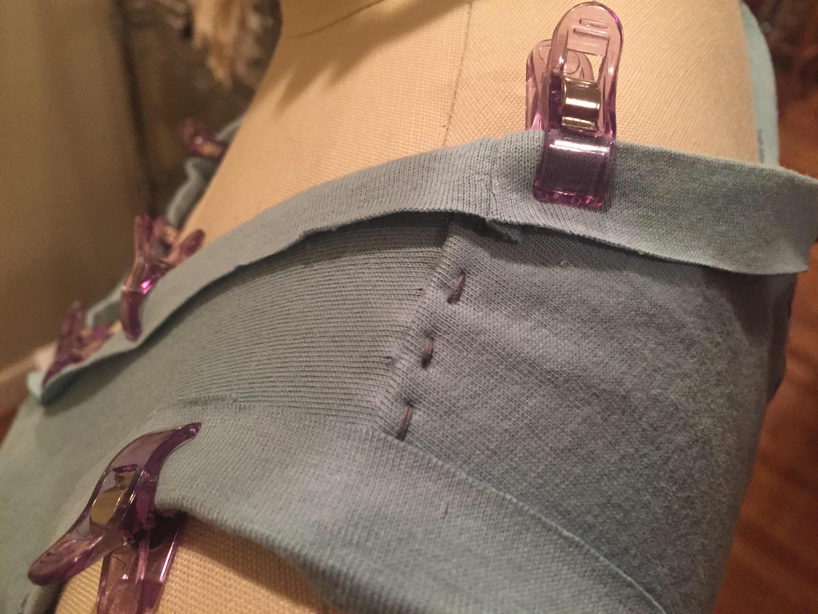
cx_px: 409
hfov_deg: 61.7
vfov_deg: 48.2
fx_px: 685
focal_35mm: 29
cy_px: 307
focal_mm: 4.15
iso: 250
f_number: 2.2
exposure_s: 1/30
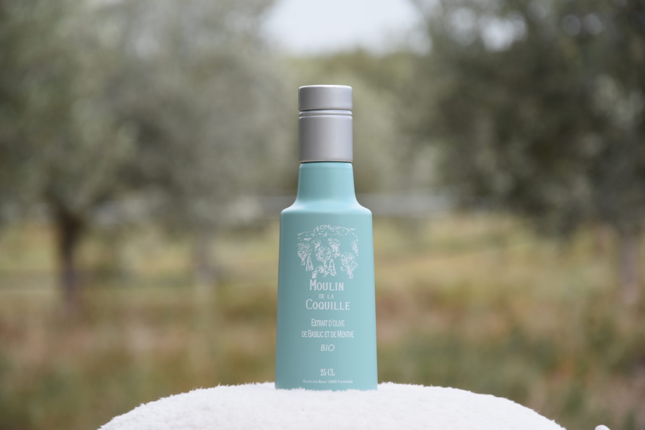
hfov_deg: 13.0
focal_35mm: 158
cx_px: 322
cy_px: 215
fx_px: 2822
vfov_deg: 8.7
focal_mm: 105
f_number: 5.6
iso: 200
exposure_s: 1/160
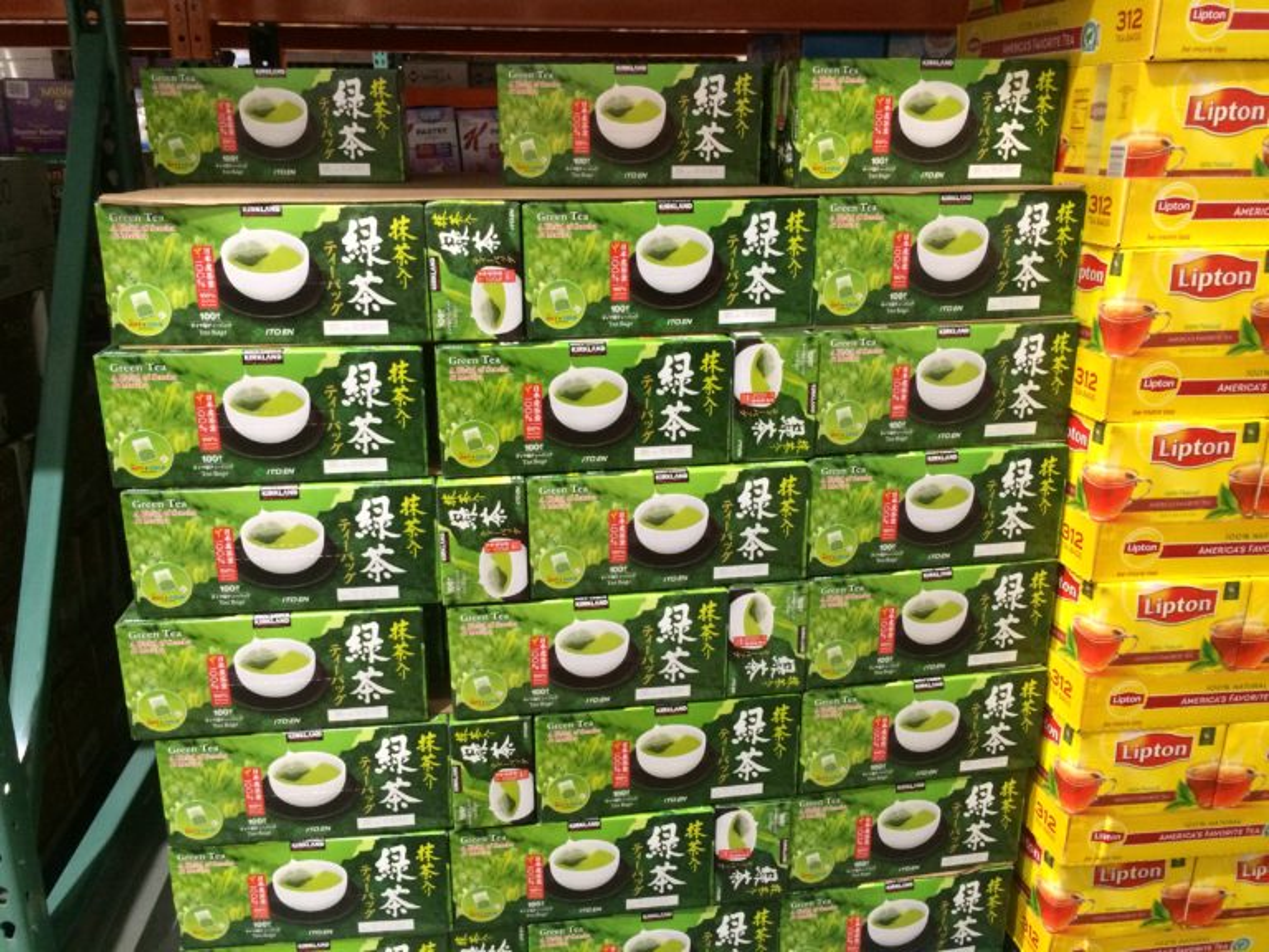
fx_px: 1063
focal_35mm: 29
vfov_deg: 48.2
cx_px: 634
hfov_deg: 61.7
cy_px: 476
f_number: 2.2
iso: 250
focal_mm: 4.15
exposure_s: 1/30
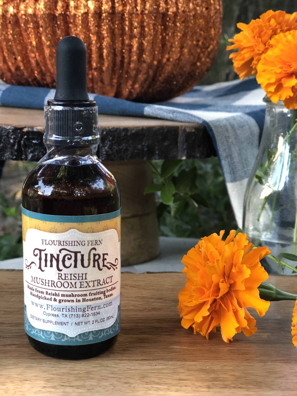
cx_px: 148
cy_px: 198
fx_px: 652
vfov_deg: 33.8
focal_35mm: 57
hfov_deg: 25.7
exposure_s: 1/30
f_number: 2.8
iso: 50
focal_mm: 6.6
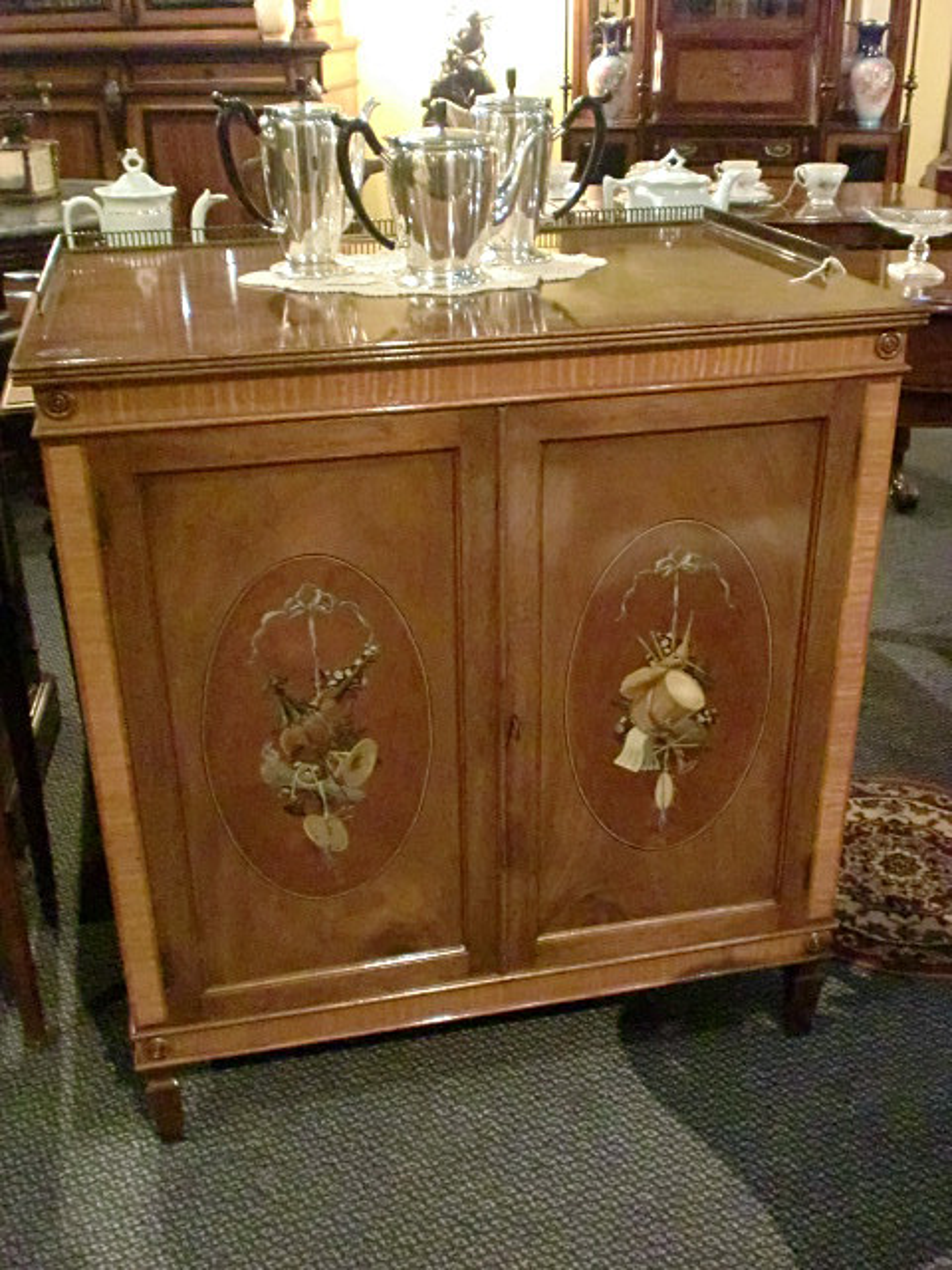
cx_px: 476
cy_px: 635
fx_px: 1283
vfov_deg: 52.6
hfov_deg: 40.7
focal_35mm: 35
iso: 1600
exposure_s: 1/30
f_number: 3.1
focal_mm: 6.3
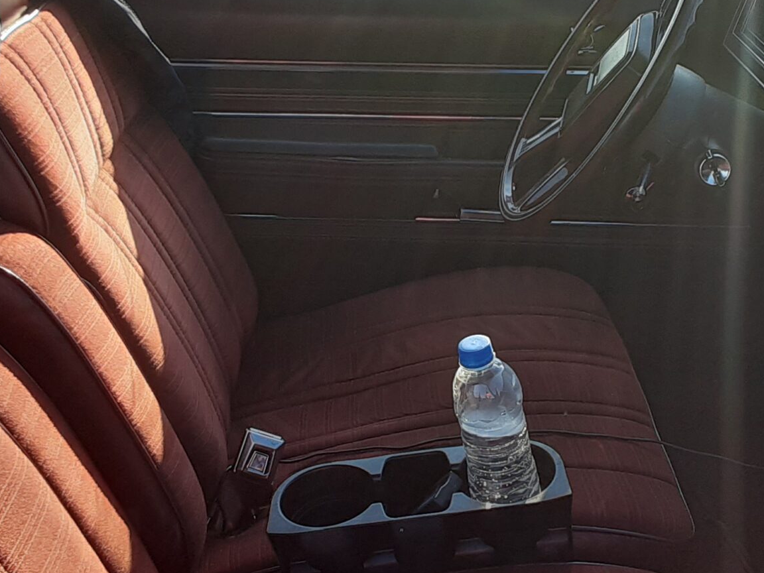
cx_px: 378
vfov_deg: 24.4
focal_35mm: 60
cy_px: 332
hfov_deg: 32.2
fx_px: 1324
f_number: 1.9
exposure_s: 1/386
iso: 40
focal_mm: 2.91
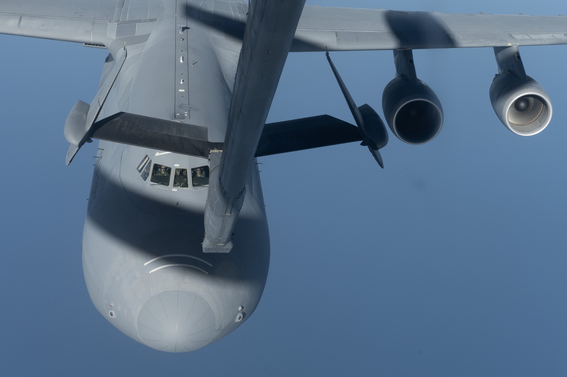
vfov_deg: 17.5
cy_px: 179
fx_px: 1228
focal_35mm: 78
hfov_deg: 26.0
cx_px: 275
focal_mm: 70
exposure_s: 1/200
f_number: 9
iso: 64
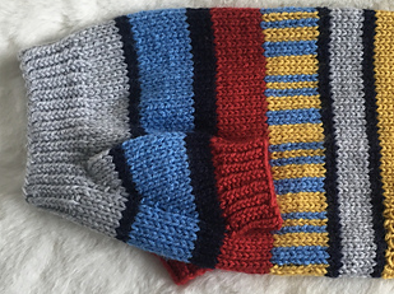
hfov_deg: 39.9
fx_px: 534
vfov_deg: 30.7
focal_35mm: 47
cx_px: 266
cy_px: 179
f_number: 2.2
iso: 100
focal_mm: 4.15
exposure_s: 1/33
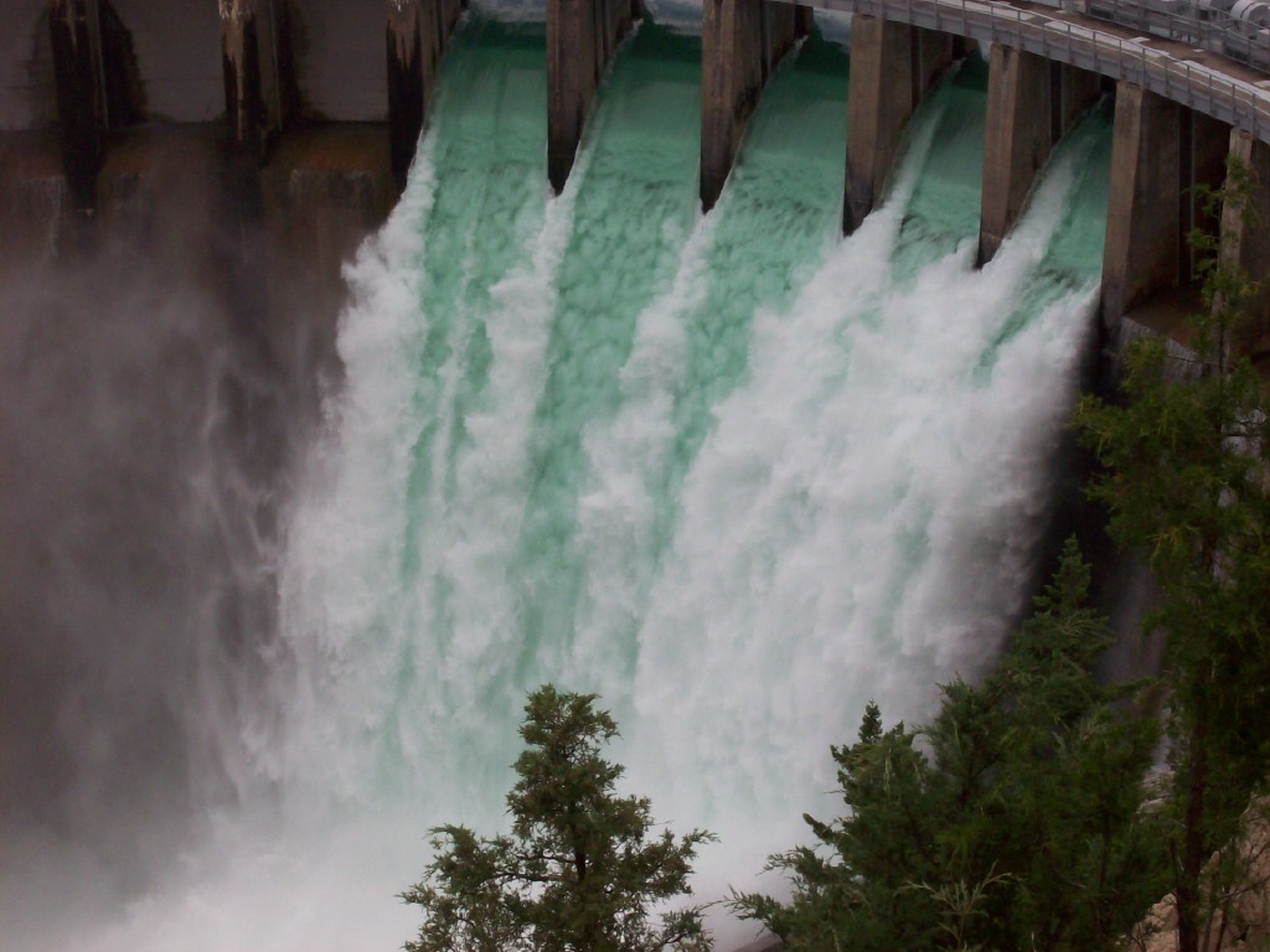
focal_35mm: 108
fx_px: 3962
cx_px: 635
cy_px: 476
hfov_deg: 18.2
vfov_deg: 13.7
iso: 80
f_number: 8.5
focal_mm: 18
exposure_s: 1/427
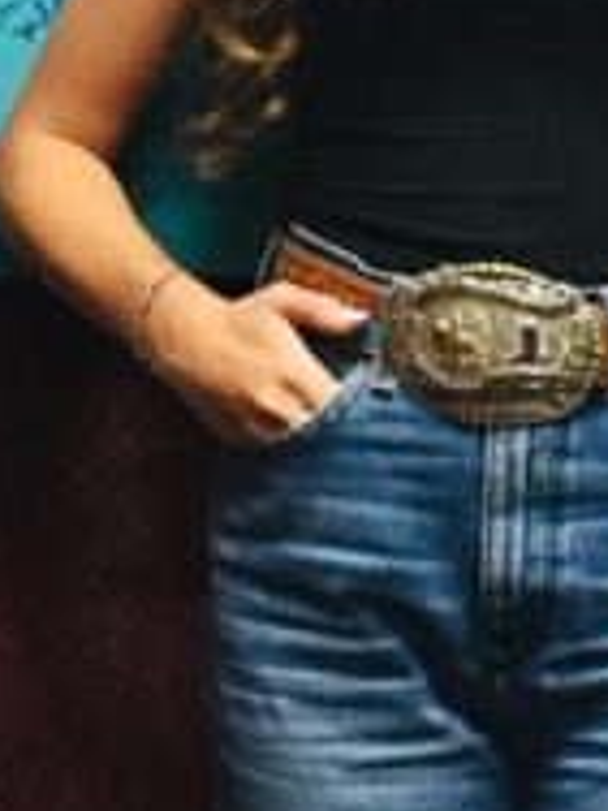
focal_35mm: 158
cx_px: 530
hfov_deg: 9.4
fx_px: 3700
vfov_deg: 12.1
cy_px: -233
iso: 160
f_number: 2.2
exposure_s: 1/30
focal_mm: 4.15
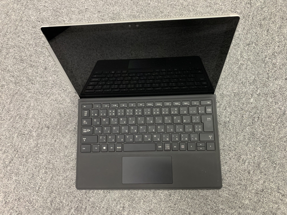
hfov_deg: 67.3
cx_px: 144
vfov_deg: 53.1
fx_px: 216
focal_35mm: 26
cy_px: 108
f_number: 1.8
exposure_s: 1/60
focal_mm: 4.25
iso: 320
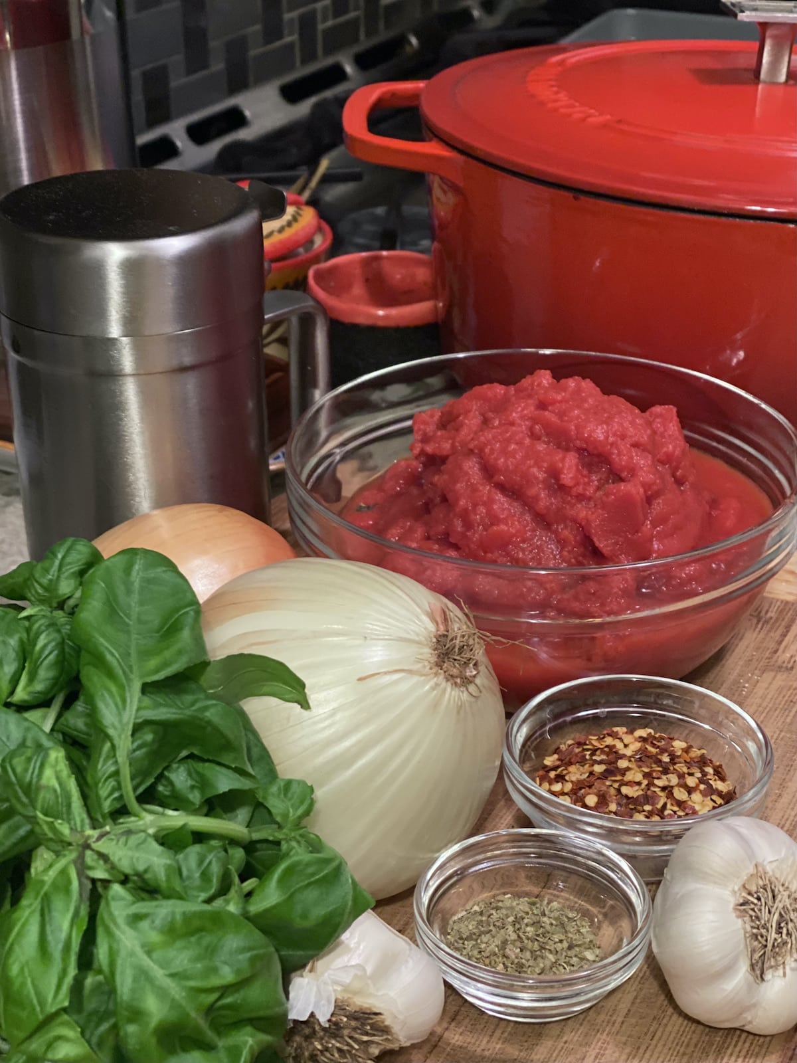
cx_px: 398
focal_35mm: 52
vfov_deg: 36.8
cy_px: 532
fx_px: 1596
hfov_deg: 28.0
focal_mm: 6
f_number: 2
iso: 400
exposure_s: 1/30
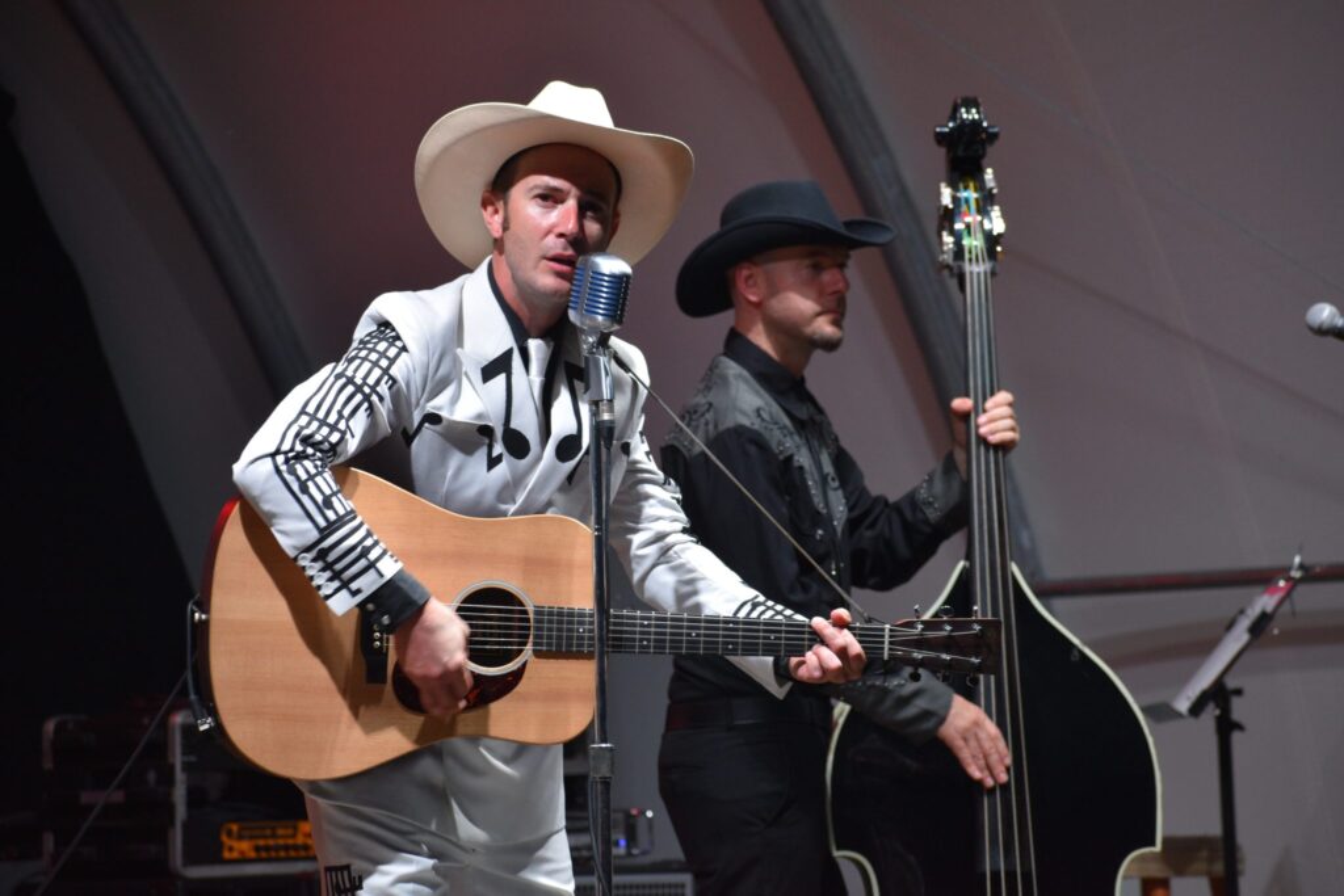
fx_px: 7001
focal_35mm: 188
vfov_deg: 7.3
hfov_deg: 11.0
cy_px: 448
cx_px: 672
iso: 720
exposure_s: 1/60
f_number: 4.8
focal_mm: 125
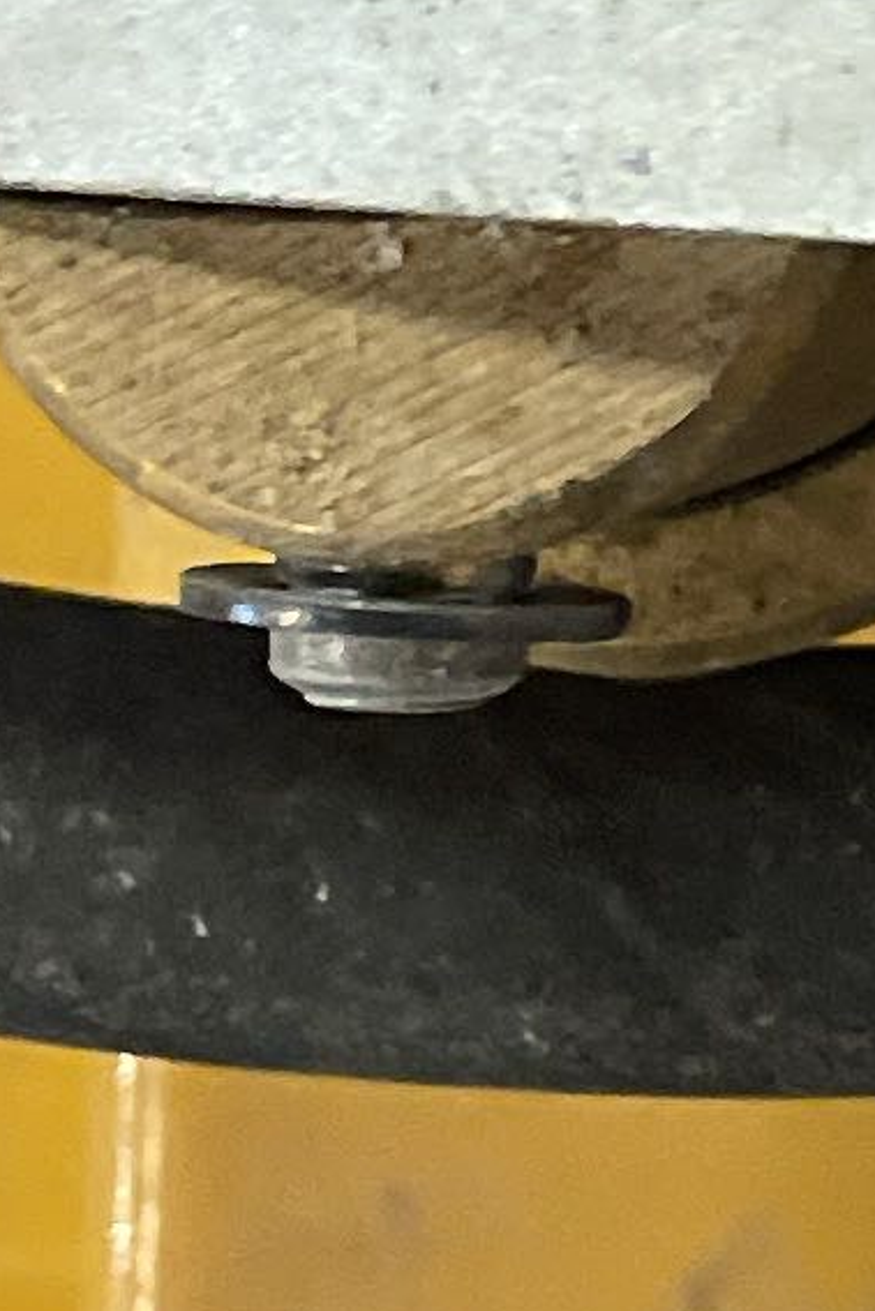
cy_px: -208
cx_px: 1854
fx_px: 6995
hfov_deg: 6.9
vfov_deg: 10.6
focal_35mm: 192
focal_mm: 4.2
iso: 500
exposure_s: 1/25
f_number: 1.6
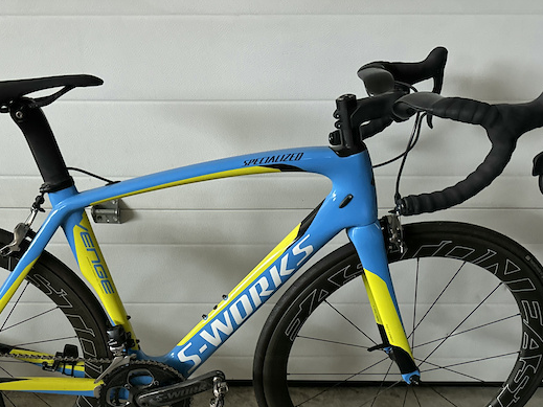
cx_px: 180
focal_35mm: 37
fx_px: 580
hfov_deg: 49.3
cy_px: 312
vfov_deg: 37.6
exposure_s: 1/48
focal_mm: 6.76
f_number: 1.78
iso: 800
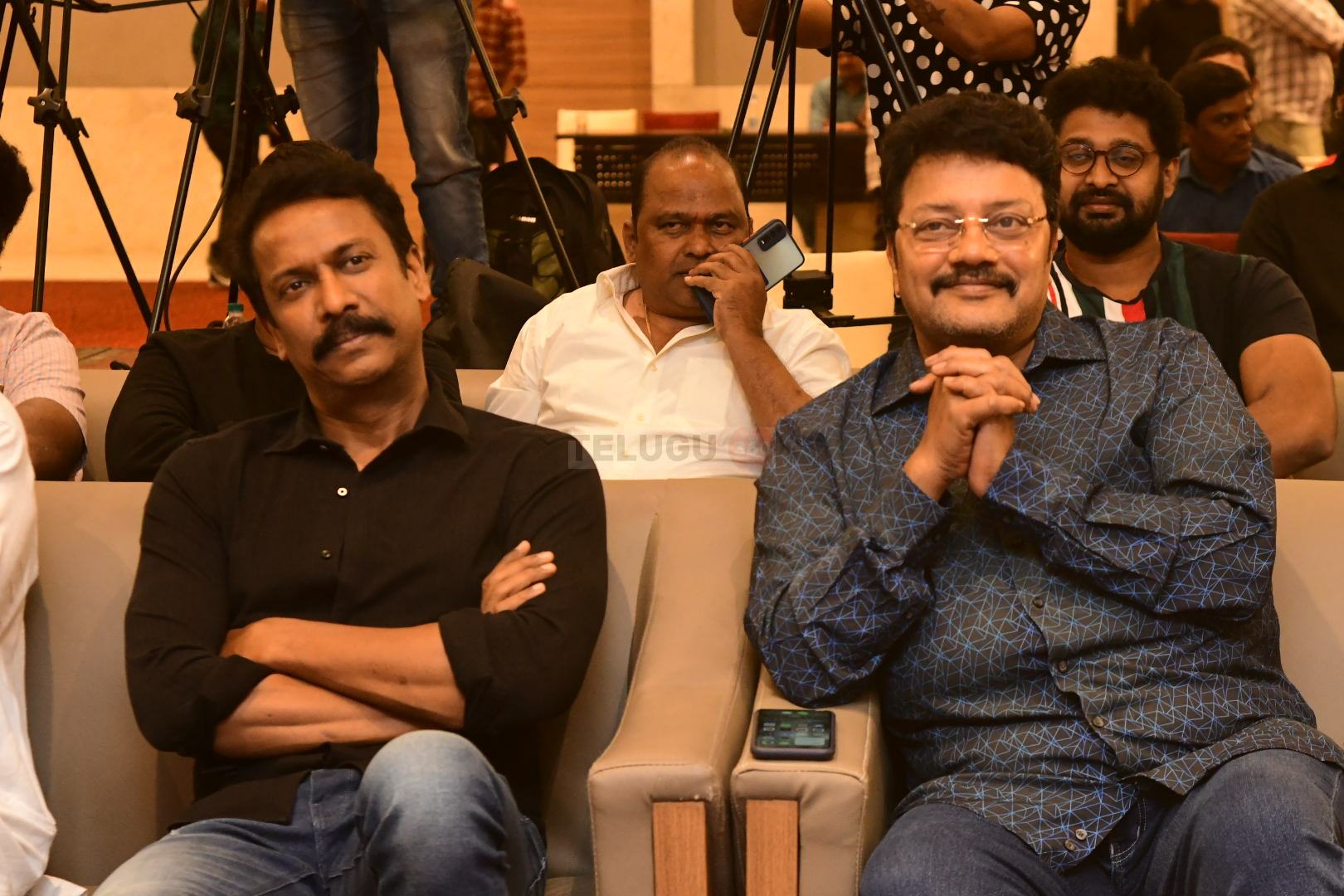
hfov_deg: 19.5
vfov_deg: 13.0
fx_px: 3920
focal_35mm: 105
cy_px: 448
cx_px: 672
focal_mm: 70
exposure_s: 1/125
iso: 3200
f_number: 5
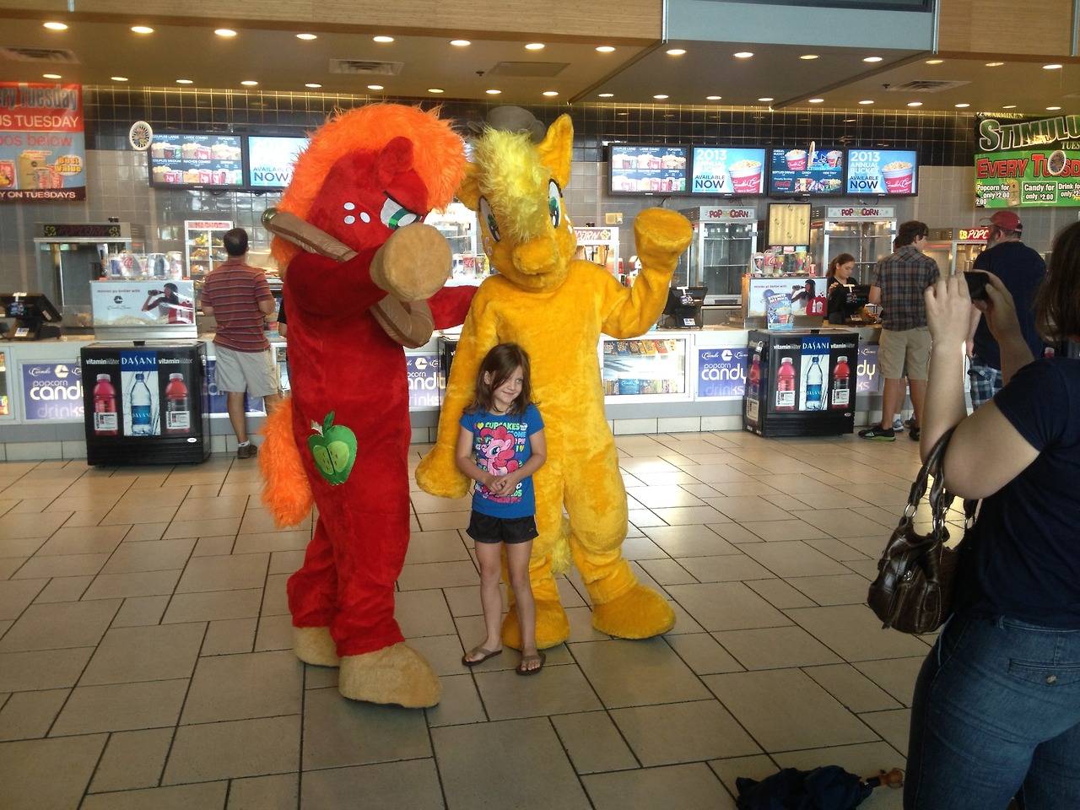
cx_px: 540
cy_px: 405
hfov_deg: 52.6
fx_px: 1092
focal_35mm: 35
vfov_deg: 40.7
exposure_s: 1/20
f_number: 2.4
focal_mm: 4.28
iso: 80
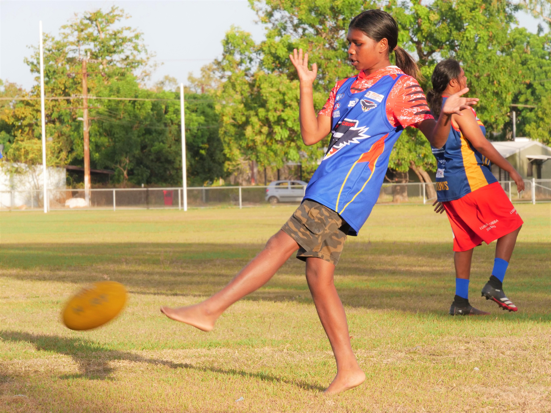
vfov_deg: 7.7
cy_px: 206
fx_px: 3088
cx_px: 276
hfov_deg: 10.2
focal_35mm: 194
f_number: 13
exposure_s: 1/250
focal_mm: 97
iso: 800
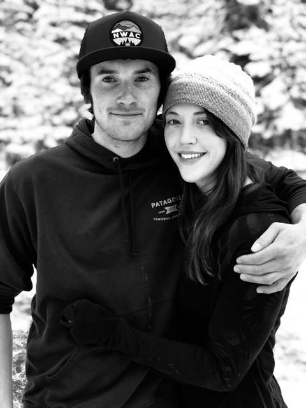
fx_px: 613
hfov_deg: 28.0
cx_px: 153
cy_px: 204
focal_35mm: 52
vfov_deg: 36.8
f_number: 2.4
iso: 50
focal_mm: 6
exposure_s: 1/120
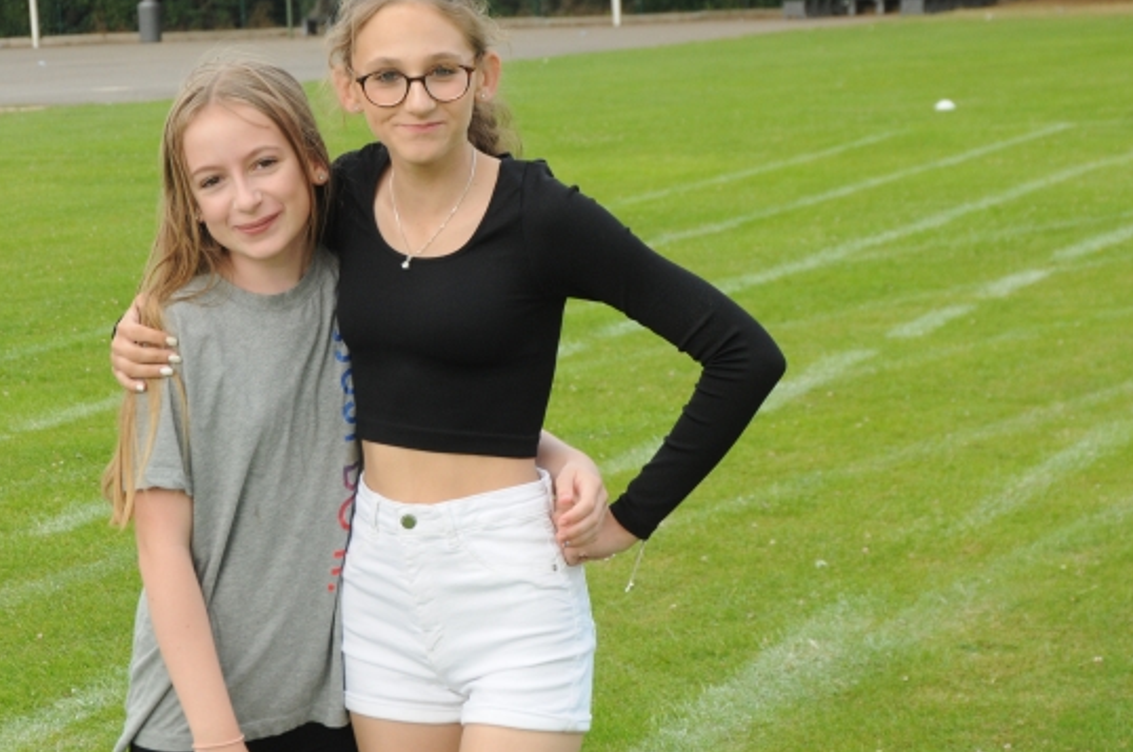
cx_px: 430
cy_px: 266
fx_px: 3645
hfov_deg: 17.6
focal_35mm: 116
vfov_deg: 11.8
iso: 500
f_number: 10
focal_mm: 52
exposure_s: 1/400
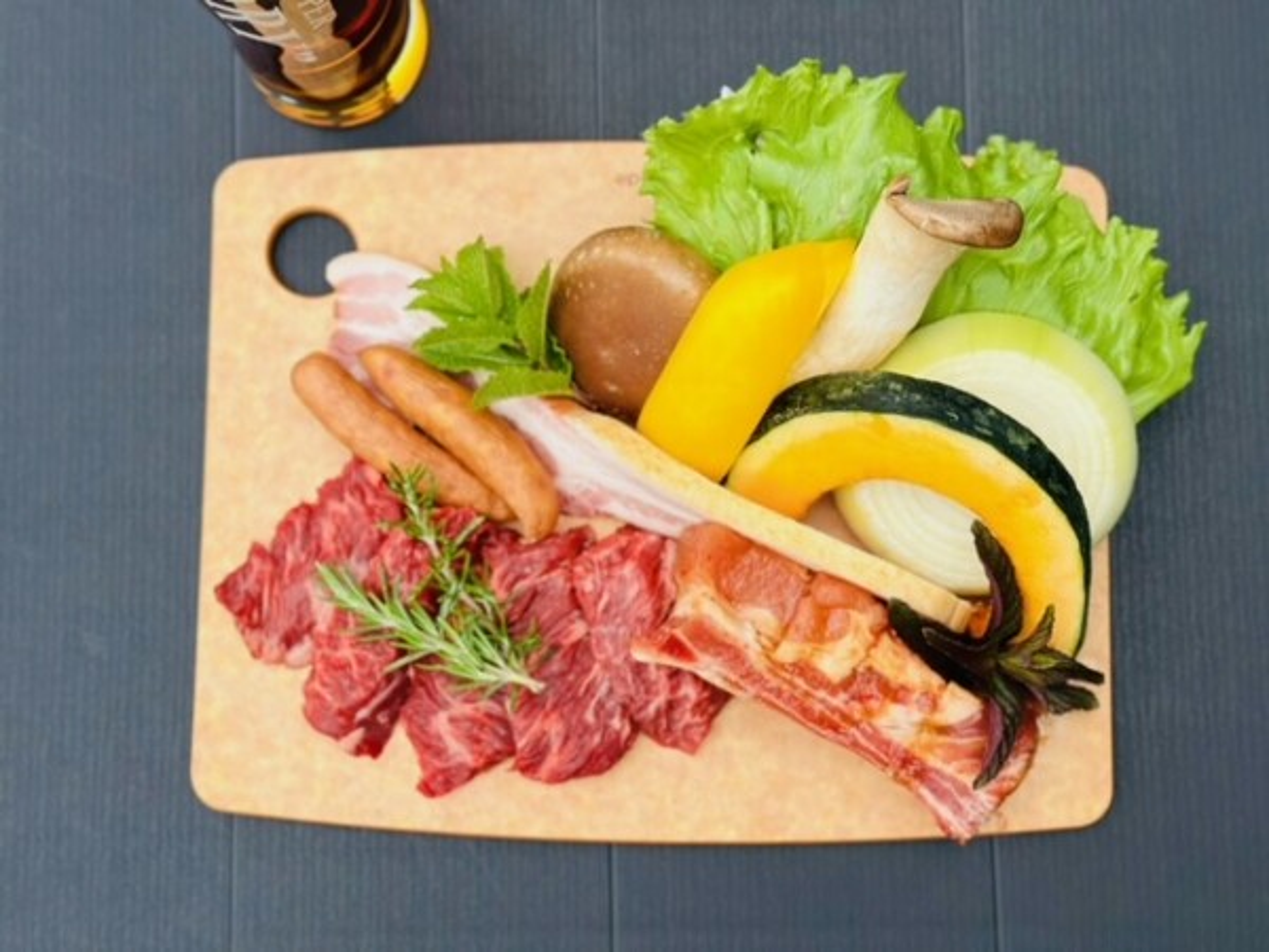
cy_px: 476
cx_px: 634
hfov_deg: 39.7
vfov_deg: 30.3
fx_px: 1760
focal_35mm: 48
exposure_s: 1/2203
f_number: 1.78
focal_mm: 6.86
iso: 80
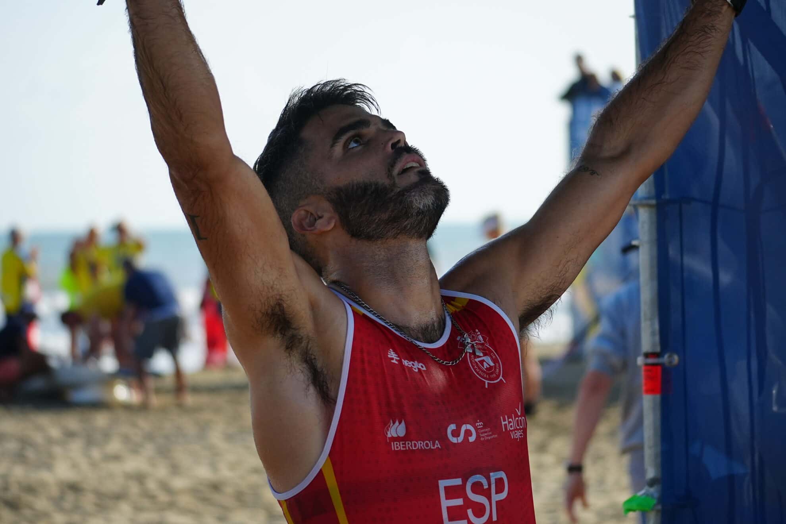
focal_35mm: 180
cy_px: 262
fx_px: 3930
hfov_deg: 11.4
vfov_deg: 7.6
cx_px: 393
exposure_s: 1/2000
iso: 500
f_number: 5.6
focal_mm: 120
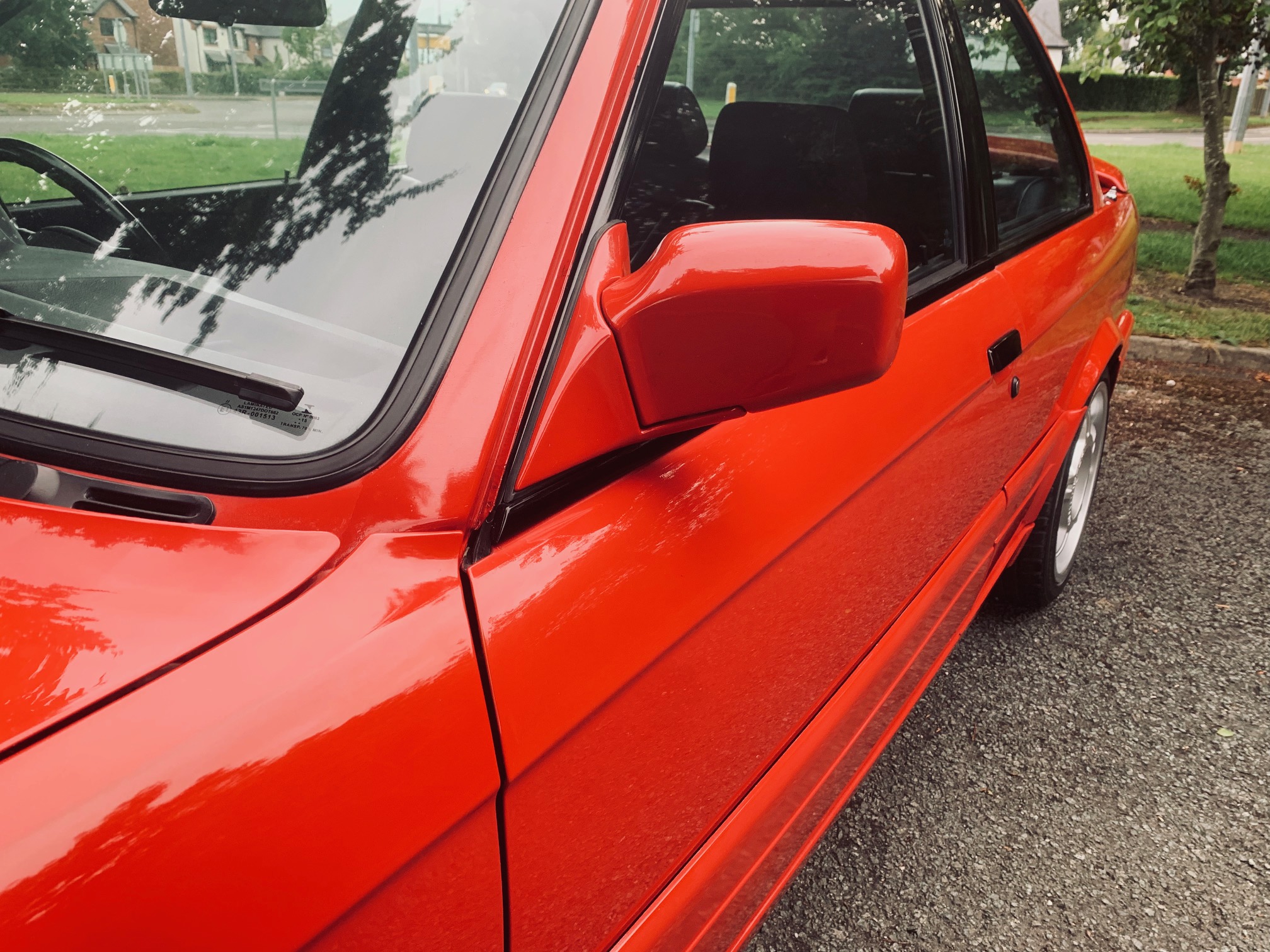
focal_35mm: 26
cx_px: 635
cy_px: 476
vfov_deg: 53.1
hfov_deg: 67.3
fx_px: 954
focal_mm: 4.25
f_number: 1.8
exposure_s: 1/76
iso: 100
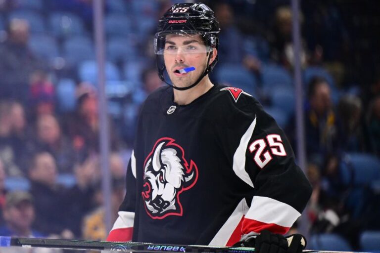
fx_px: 2111
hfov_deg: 10.3
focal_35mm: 200
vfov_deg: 6.9
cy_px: 126
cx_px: 190
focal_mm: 200
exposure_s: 1/1600
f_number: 2.8
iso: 3200
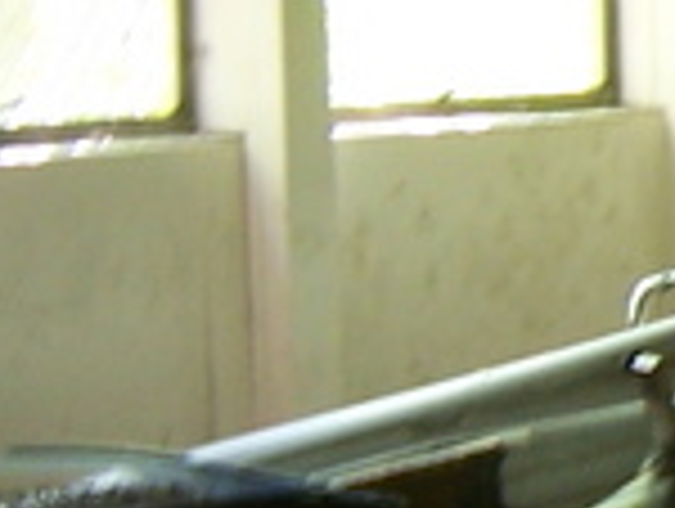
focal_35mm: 176
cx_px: 1264
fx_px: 3437
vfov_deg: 8.5
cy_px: 189
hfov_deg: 10.5
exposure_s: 1/4
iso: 100
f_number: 2.8
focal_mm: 5.5
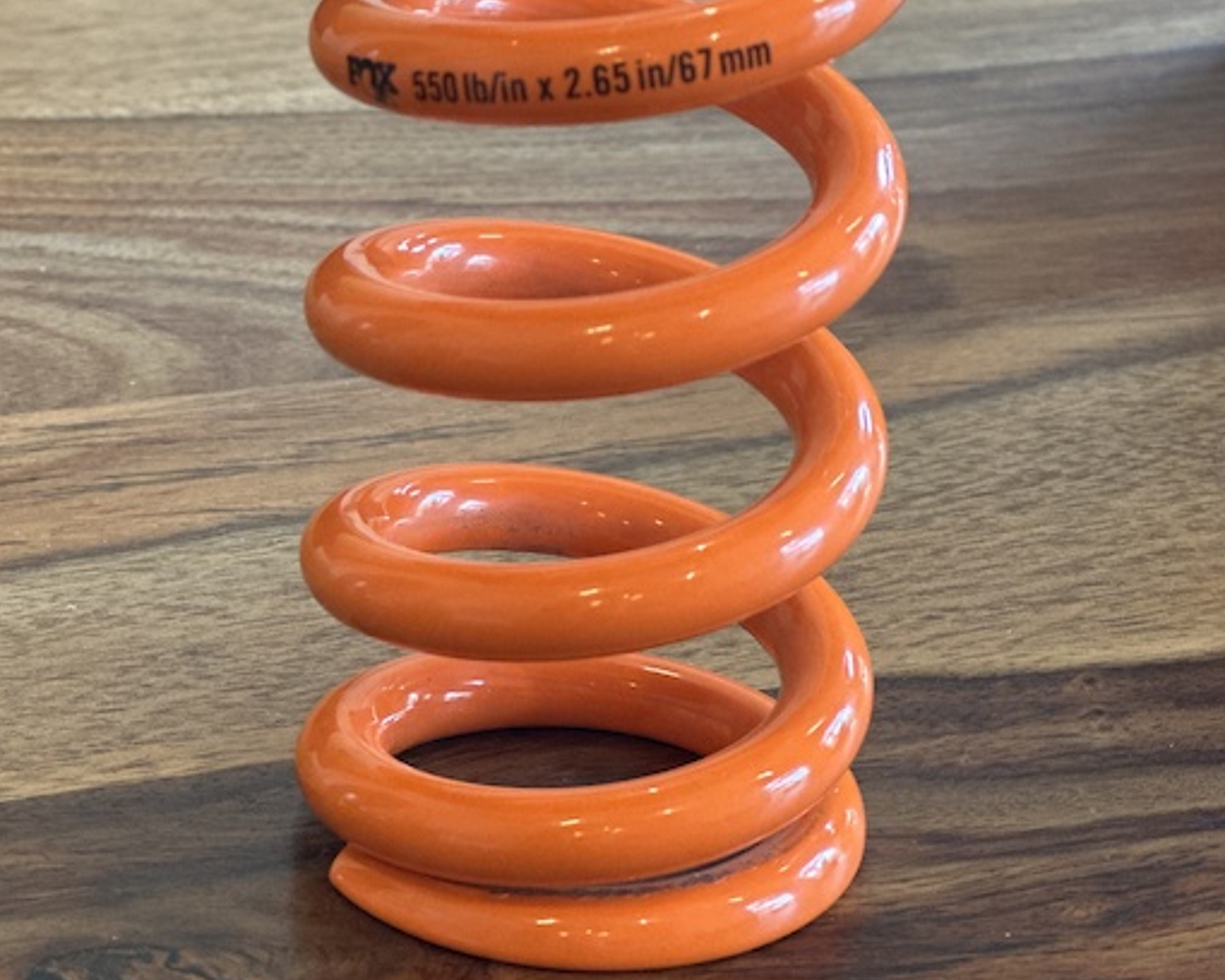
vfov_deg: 13.0
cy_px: 199
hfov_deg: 16.3
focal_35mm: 118
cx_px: 507
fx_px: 4278
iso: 250
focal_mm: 9
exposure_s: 1/40
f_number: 2.8
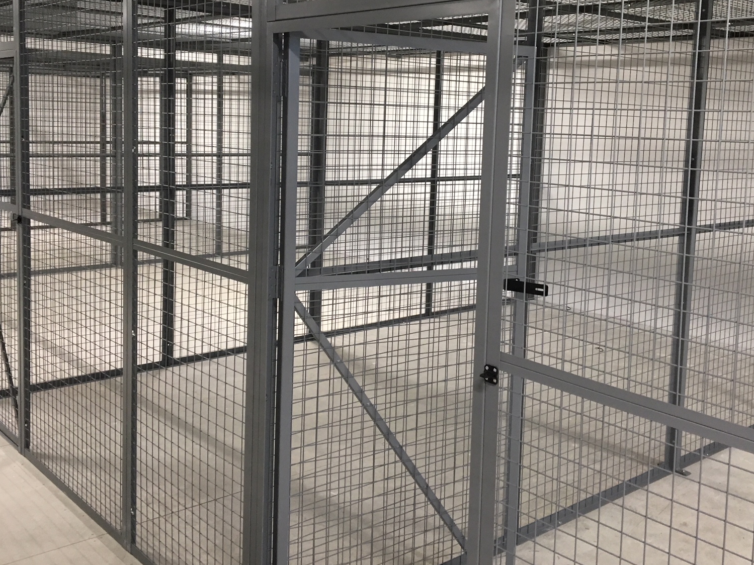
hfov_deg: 47.9
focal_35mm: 39
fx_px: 849
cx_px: 391
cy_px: 207
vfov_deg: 36.6
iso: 125
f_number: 2.2
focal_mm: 4.15
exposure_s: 1/33
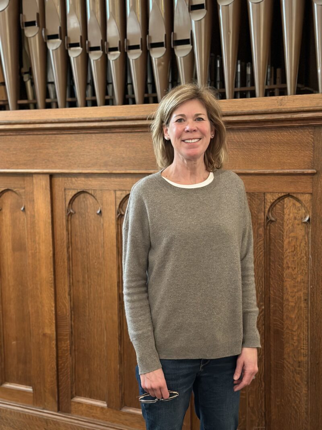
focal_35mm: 48
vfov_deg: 39.7
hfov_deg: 30.3
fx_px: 595
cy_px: 215
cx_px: 161
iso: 500
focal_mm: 6.86
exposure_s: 1/40
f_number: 1.78
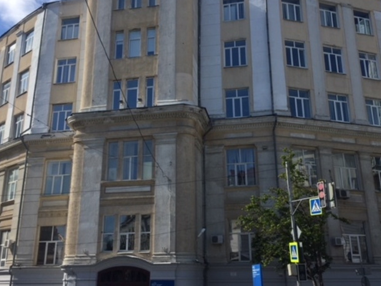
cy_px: 131
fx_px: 418
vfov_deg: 37.7
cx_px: 186
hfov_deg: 49.0
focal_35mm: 38
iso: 32
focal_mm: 4.15
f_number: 2.2
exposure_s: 1/1799
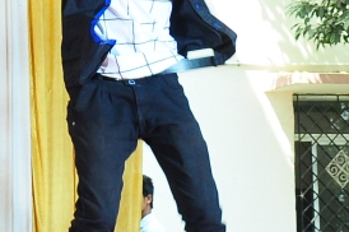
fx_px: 2227
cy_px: 170
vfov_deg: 6.0
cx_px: -518
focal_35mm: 230
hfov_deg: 8.2
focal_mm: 28
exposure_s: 1/125
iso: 400
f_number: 5.6
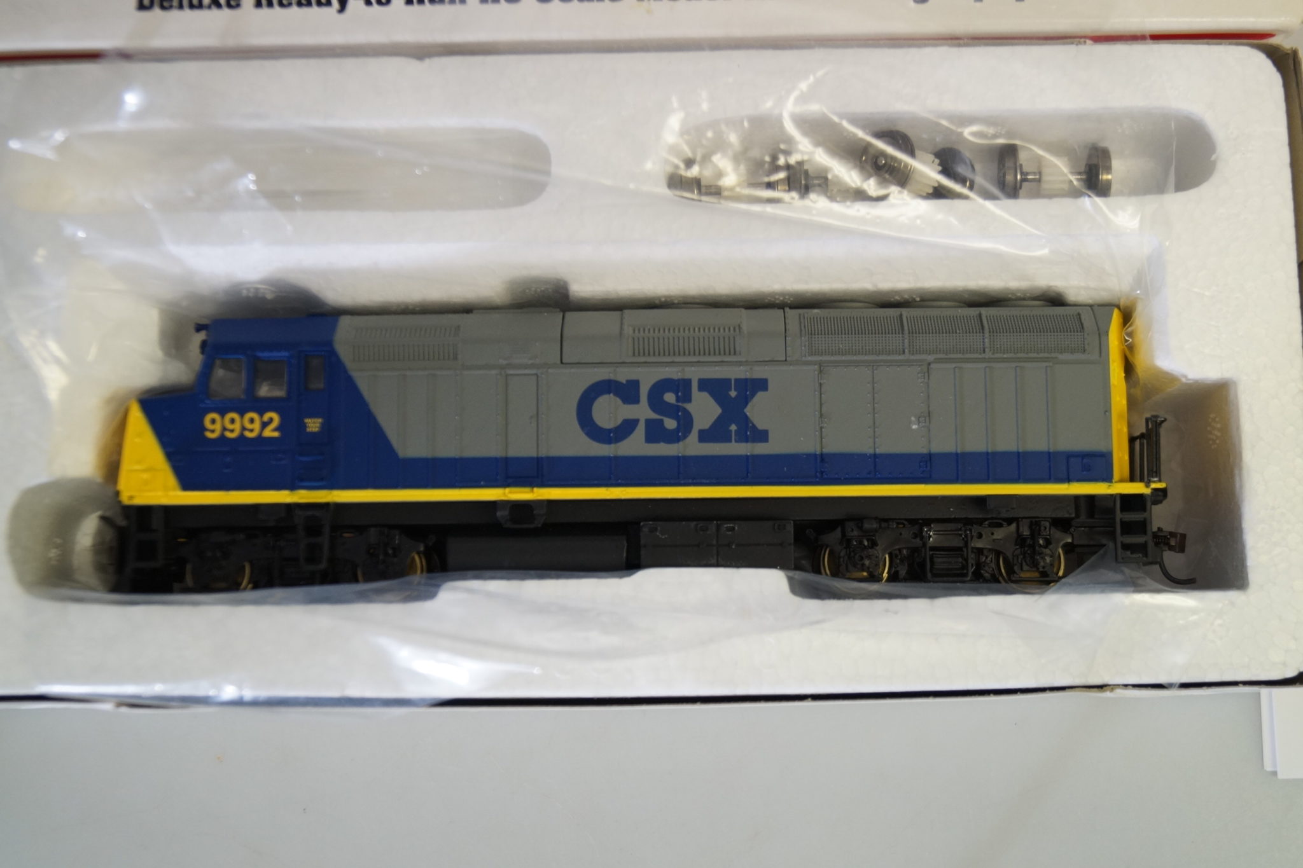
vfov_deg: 29.9
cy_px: 434
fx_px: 1629
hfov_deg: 43.6
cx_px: 652
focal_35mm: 45
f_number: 4.5
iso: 640
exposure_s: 1/160
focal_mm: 30
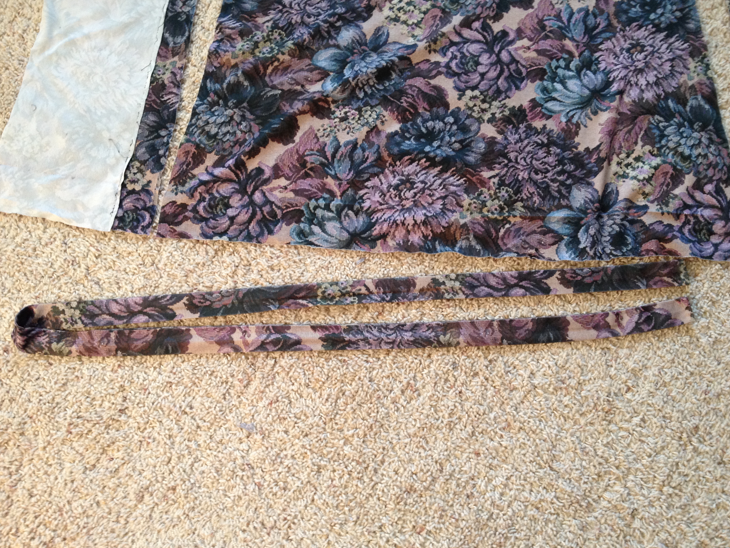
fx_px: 759
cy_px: 270
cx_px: 371
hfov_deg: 51.4
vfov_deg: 39.7
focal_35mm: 36
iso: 125
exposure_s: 1/20
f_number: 2.4
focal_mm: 4.28
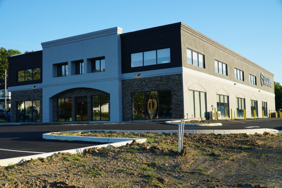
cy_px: 94
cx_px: 141
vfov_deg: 36.9
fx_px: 282
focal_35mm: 36
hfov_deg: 53.1
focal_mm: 24
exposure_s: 1/200
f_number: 5
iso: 100
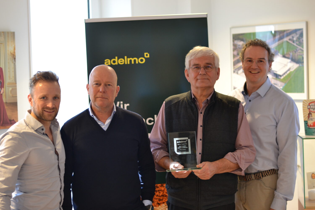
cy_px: 105
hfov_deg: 27.0
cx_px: 158
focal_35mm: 75
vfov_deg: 18.2
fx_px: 656
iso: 400
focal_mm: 50
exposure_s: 1/60
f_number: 2.5
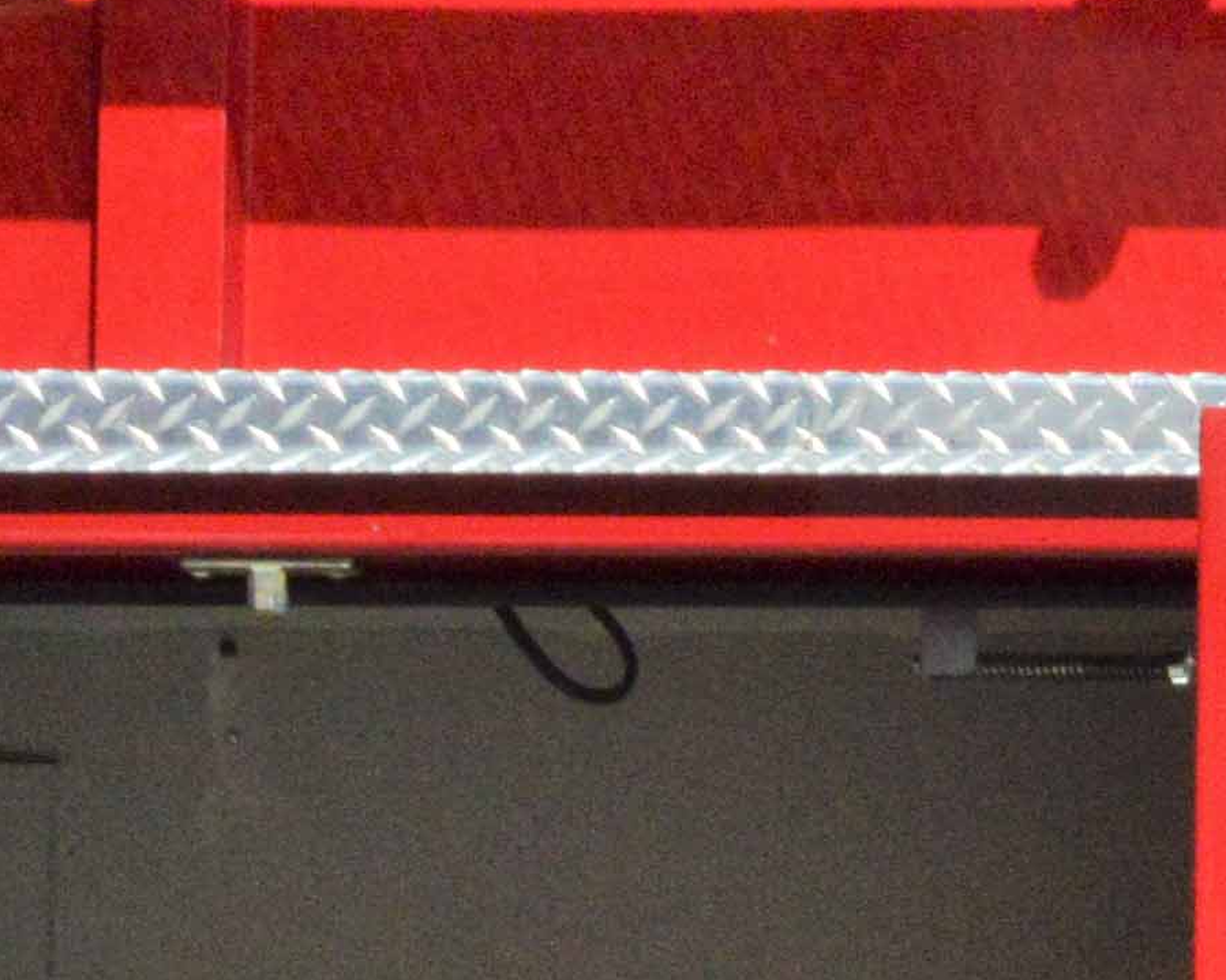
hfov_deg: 8.0
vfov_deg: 6.6
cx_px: 2722
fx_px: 8199
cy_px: 1964
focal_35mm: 226
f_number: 18
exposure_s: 1/1250
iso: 800
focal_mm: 24
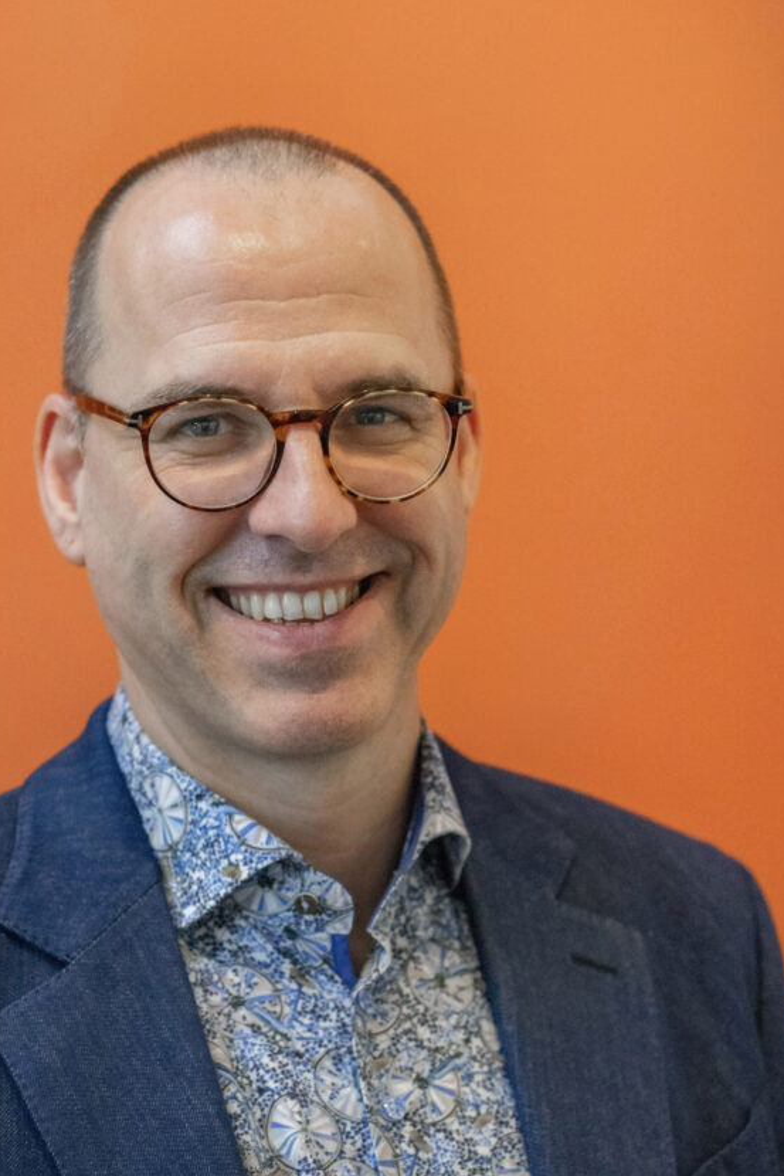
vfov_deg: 19.4
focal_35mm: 105
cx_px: 311
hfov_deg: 13.0
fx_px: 3428
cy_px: 519
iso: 6400
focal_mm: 85
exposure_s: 1/160
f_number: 4
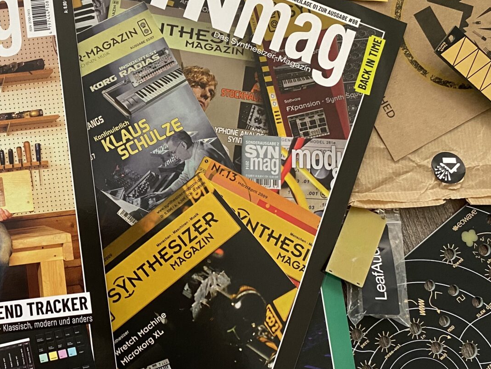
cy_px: 190
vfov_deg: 29.1
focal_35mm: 50
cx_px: 58
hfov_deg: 36.1
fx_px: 709
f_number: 1.8
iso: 125
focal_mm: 4.25
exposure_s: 1/86
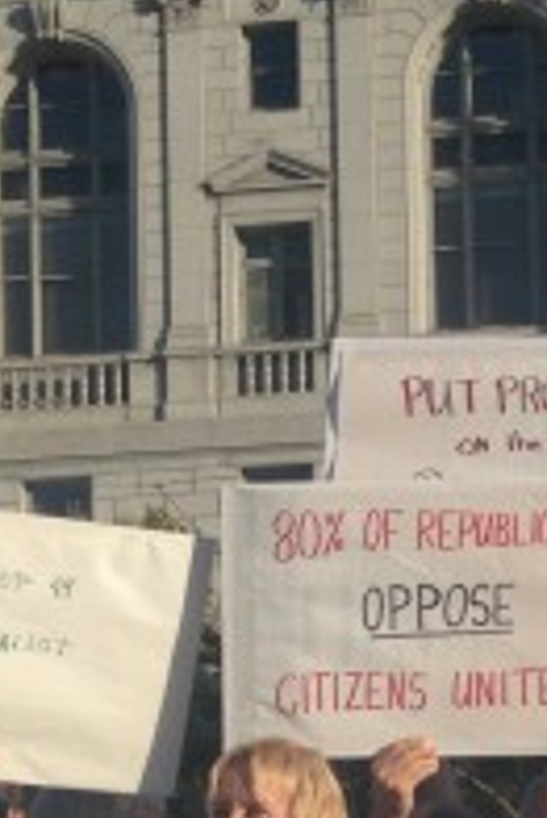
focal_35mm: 135
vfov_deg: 15.0
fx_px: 3071
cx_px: 386
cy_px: 760
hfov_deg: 10.2
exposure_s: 1/2358
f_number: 2.4
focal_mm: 4.12
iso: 50
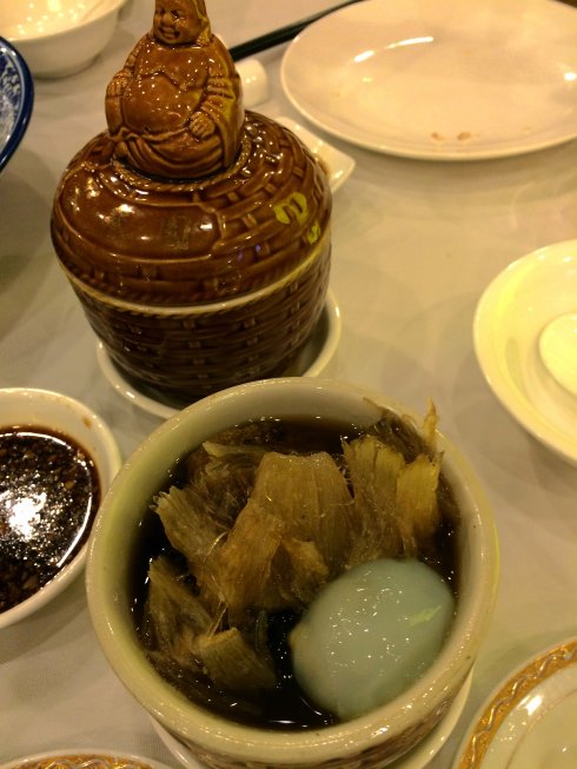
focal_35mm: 29
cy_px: 384
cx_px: 288
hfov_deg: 48.2
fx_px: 644
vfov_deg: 61.7
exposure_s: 1/33
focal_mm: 4.15
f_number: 2.2
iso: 250
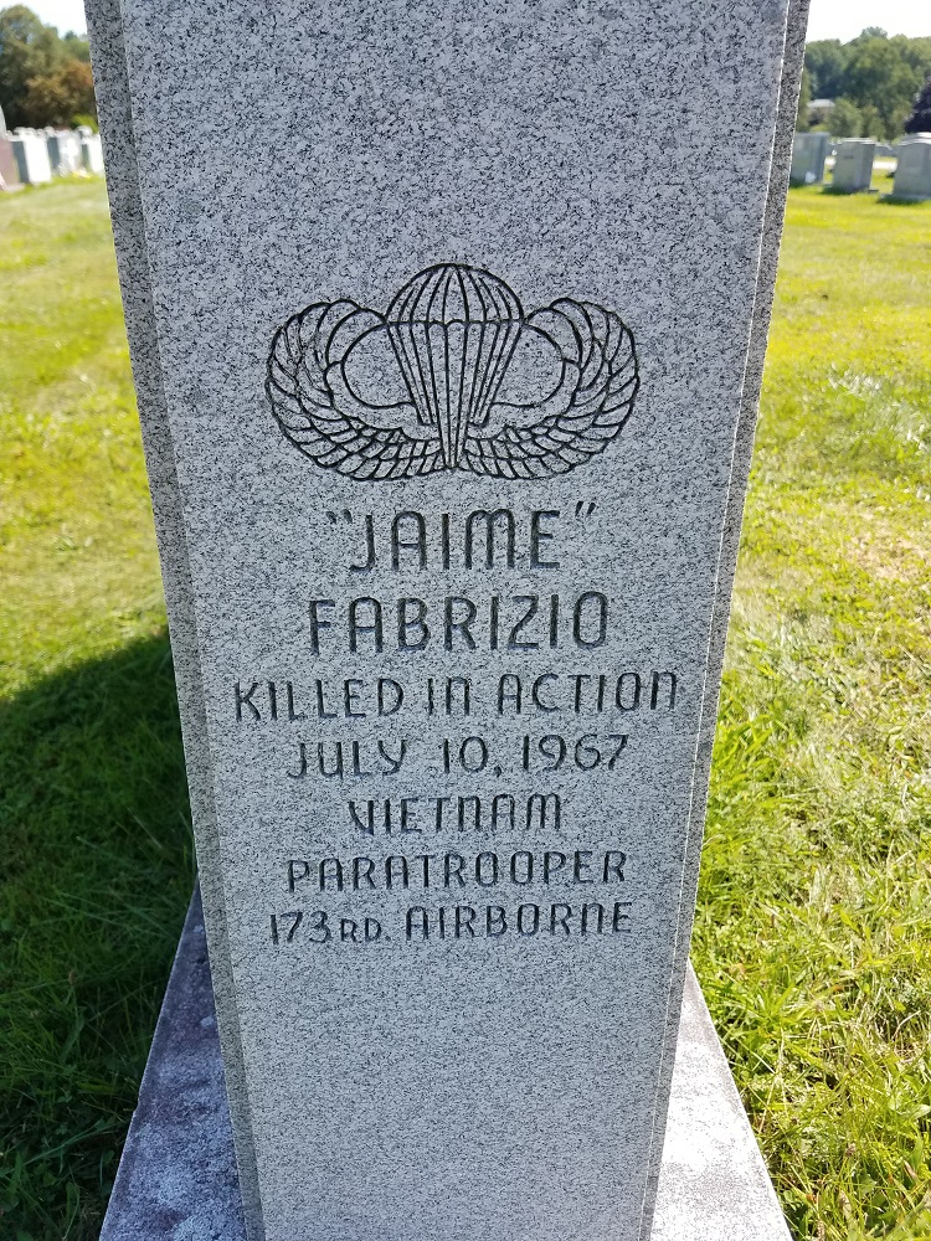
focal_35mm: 26
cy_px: 620
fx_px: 932
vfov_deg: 67.3
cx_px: 466
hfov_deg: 53.1
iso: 40
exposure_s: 1/676
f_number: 1.7
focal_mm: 4.2
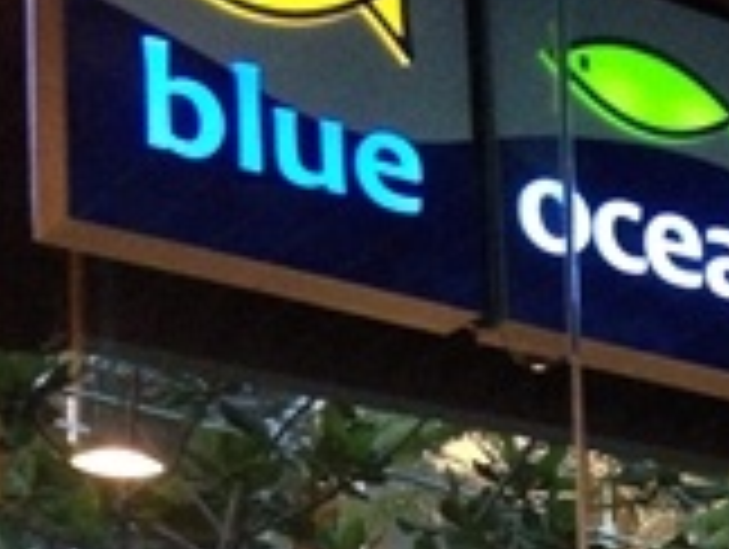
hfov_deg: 13.6
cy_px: 936
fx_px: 2742
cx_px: 1292
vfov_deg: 10.8
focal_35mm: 130
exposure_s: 1/20
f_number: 2.4
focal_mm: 4.13
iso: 320
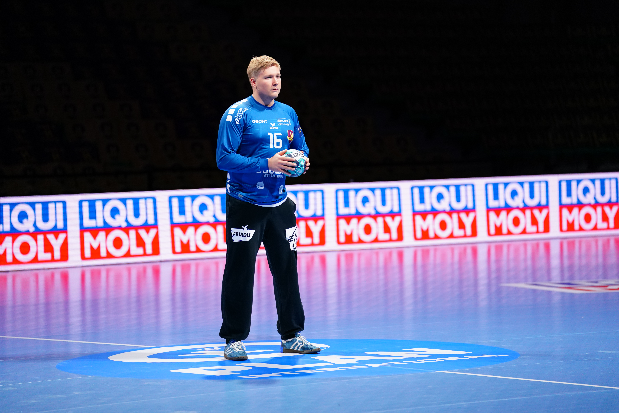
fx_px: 2837
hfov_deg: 12.5
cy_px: 206
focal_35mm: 165
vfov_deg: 8.3
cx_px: 310
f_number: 2.8
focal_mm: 165
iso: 2000
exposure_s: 1/1250
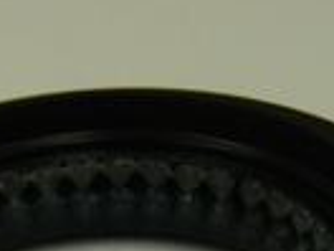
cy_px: 553
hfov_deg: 5.3
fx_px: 3638
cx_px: 94
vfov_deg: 3.9
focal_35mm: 377
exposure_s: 1/100
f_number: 3.4
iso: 200
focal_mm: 13.8
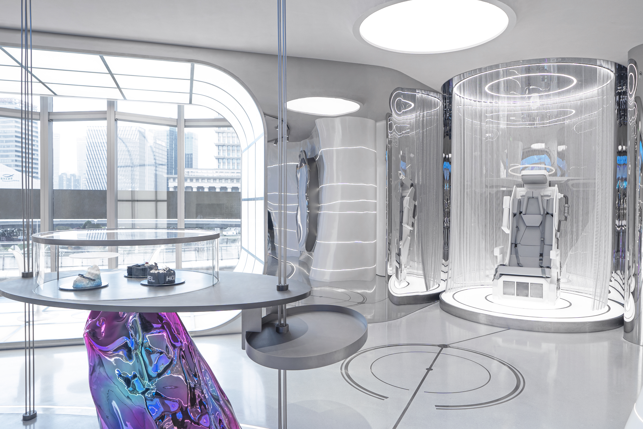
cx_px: 322
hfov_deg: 73.7
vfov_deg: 53.1
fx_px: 429
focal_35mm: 24
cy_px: 214
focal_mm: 16
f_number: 5
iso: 50
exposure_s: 1/40
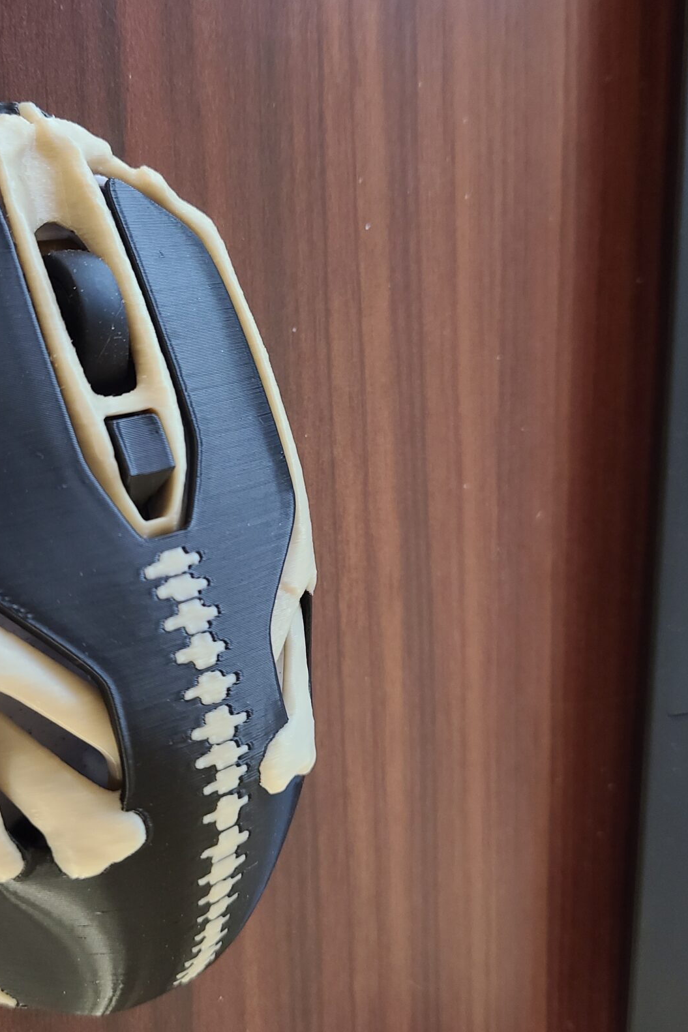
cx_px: 233
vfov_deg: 54.4
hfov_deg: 37.5
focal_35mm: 35
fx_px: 1003
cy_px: 531
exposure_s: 1/24
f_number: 1.8
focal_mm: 5.4
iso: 640
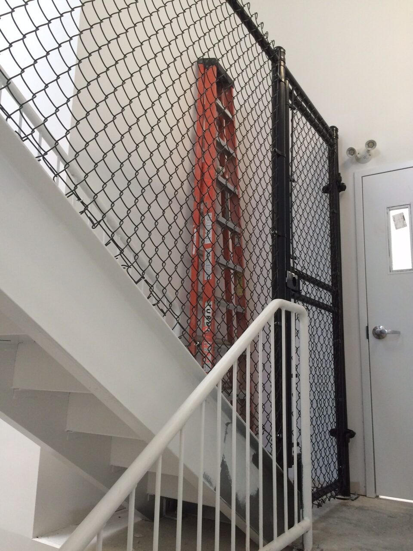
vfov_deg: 61.7
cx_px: 206
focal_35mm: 29
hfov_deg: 48.2
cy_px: 276
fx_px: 461
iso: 40
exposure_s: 1/30
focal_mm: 4.15
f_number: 2.2
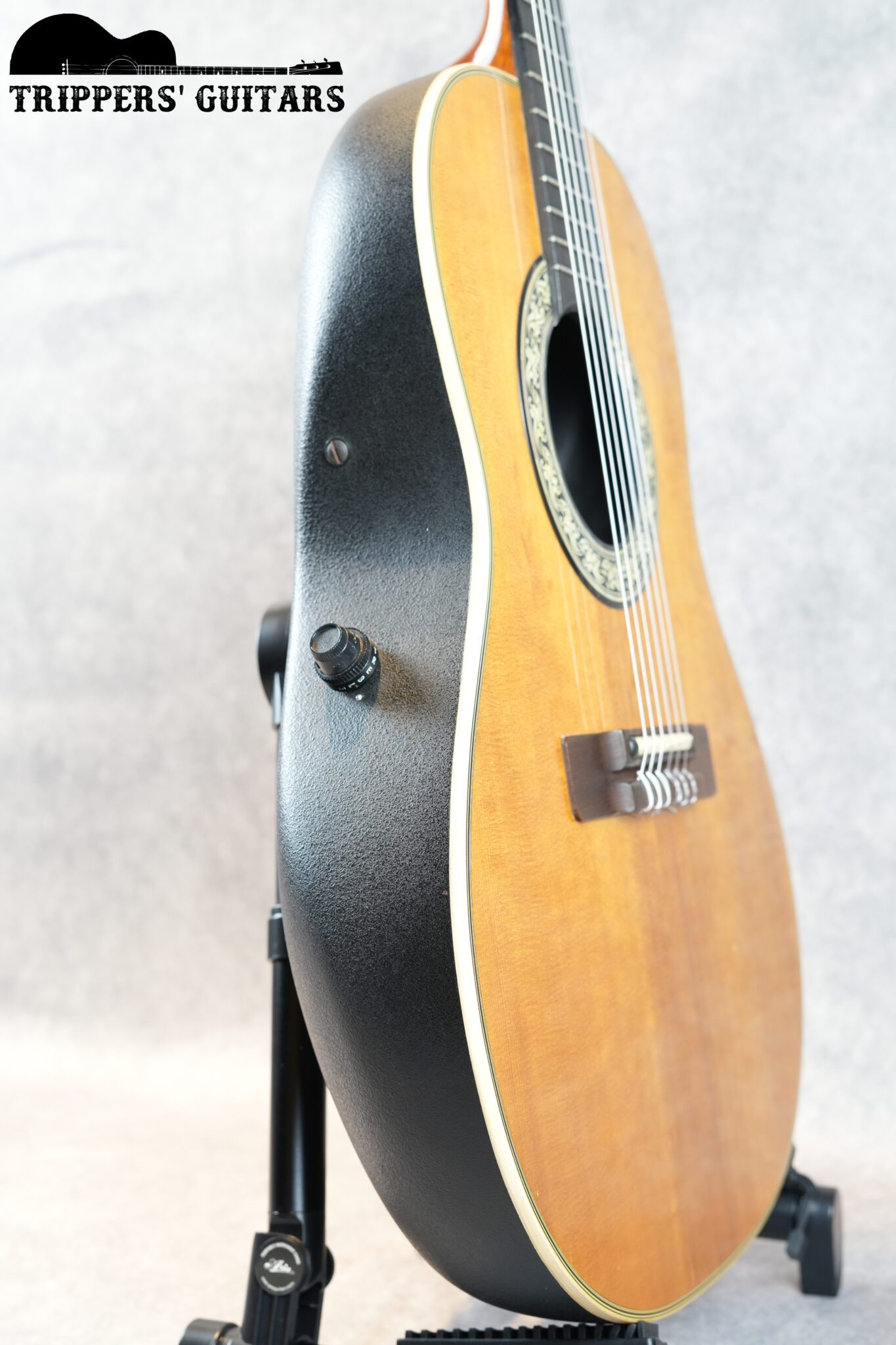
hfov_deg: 27.0
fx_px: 1867
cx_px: 448
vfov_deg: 39.6
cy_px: 672
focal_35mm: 50
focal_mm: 50
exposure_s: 1/5
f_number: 5.6
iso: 250
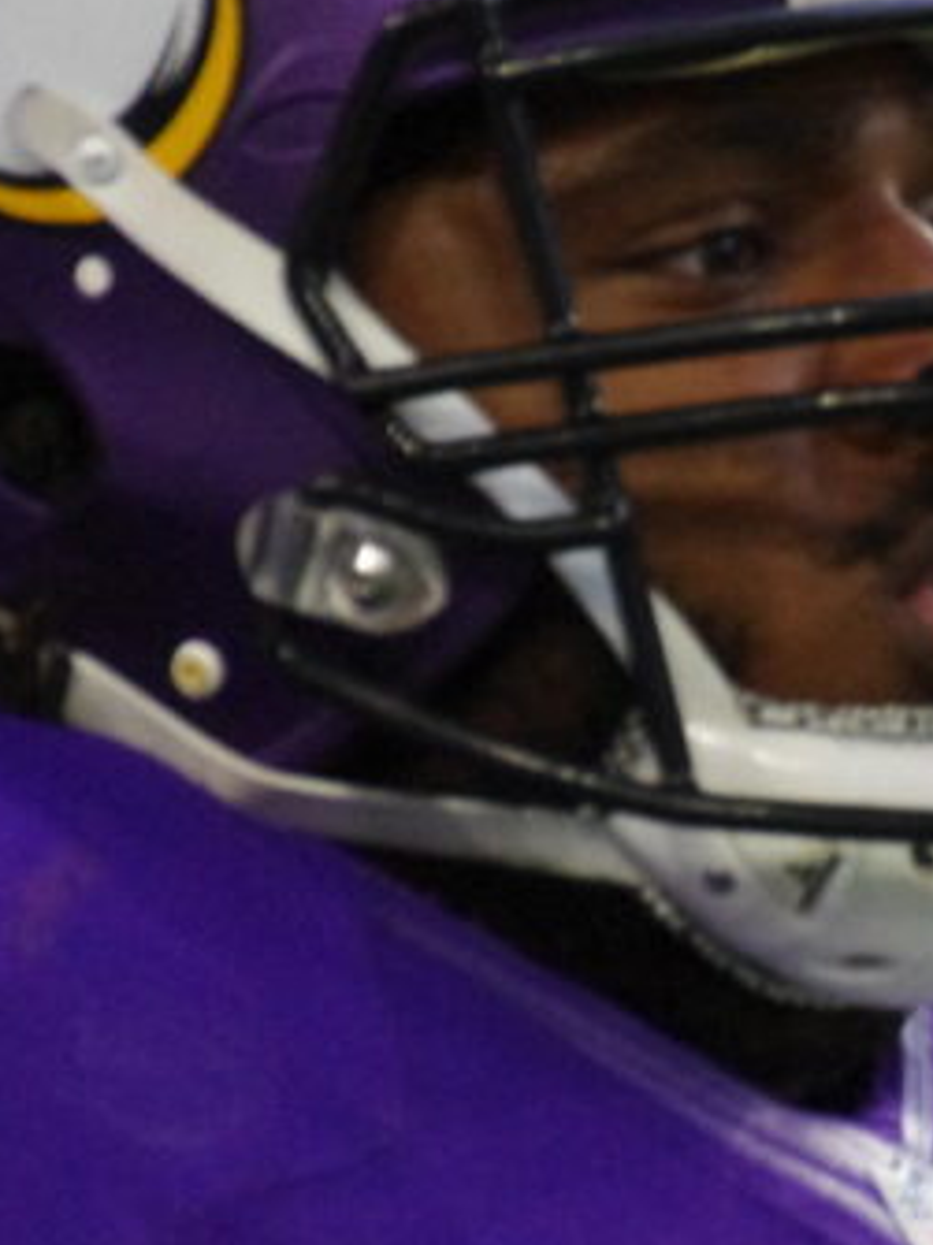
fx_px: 79220
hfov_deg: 0.7
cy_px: 699
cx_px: 740
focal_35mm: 2203
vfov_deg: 0.9
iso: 3200
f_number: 6.3
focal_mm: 500
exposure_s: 1/800
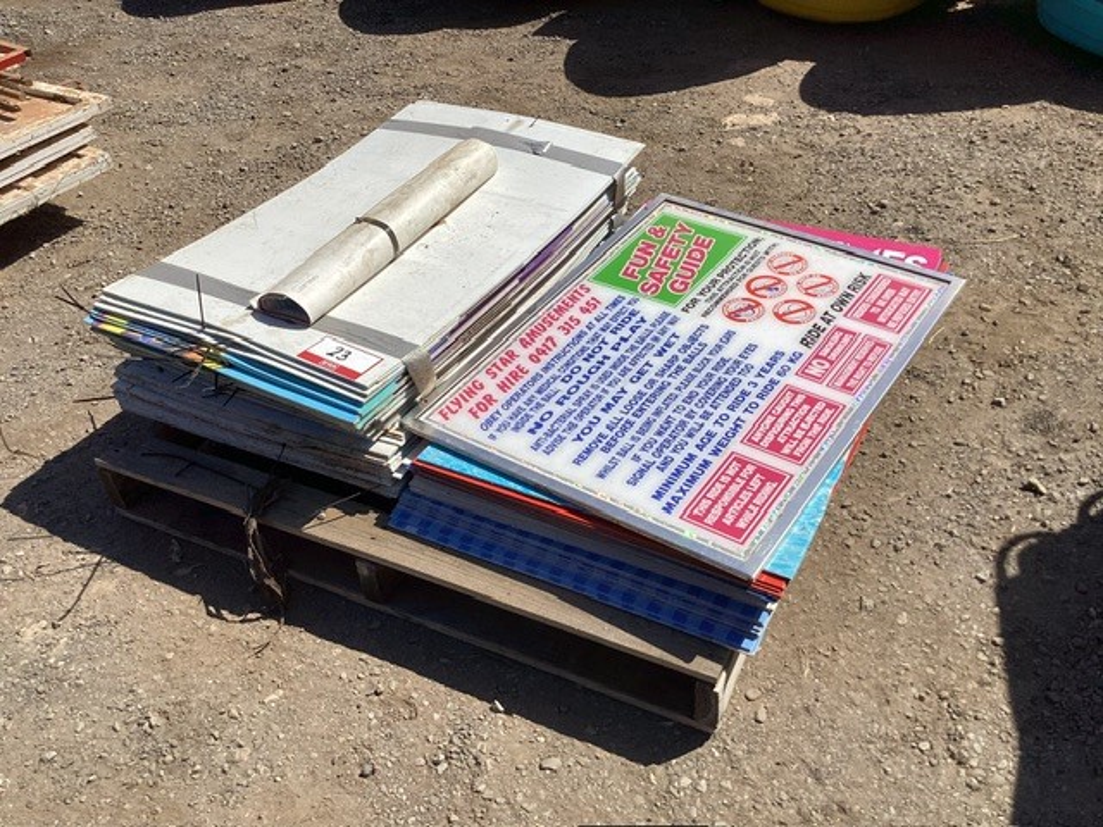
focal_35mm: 31
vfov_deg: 45.4
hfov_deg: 58.4
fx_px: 988
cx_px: 552
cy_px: 414
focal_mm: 3.3
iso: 25
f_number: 2.4
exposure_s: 1/2809
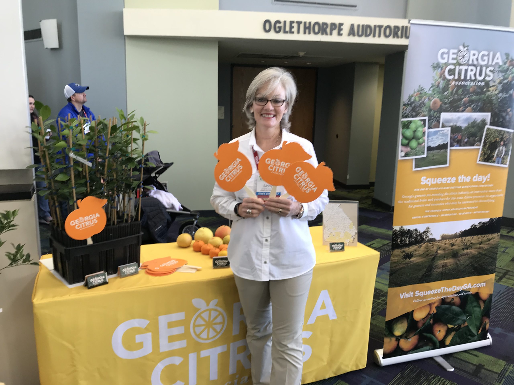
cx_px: 257
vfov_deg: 49.7
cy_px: 192
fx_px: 416
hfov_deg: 63.4
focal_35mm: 28
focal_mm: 3.99
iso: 25
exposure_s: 1/60
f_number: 1.8
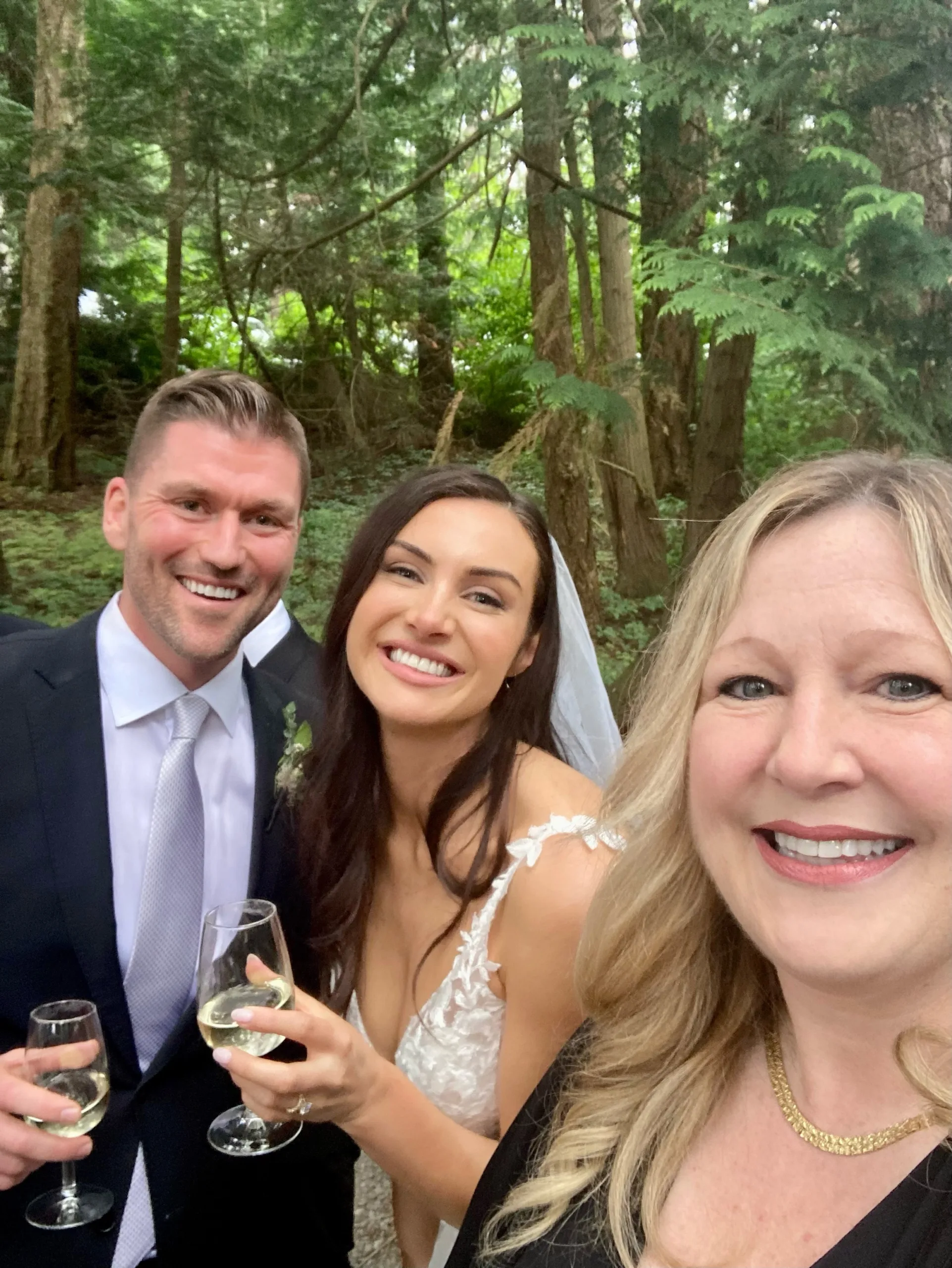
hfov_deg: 44.2
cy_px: 634
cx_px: 476
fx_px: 1172
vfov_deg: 56.8
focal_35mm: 32
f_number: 2.2
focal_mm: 2.87
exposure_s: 1/60
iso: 80
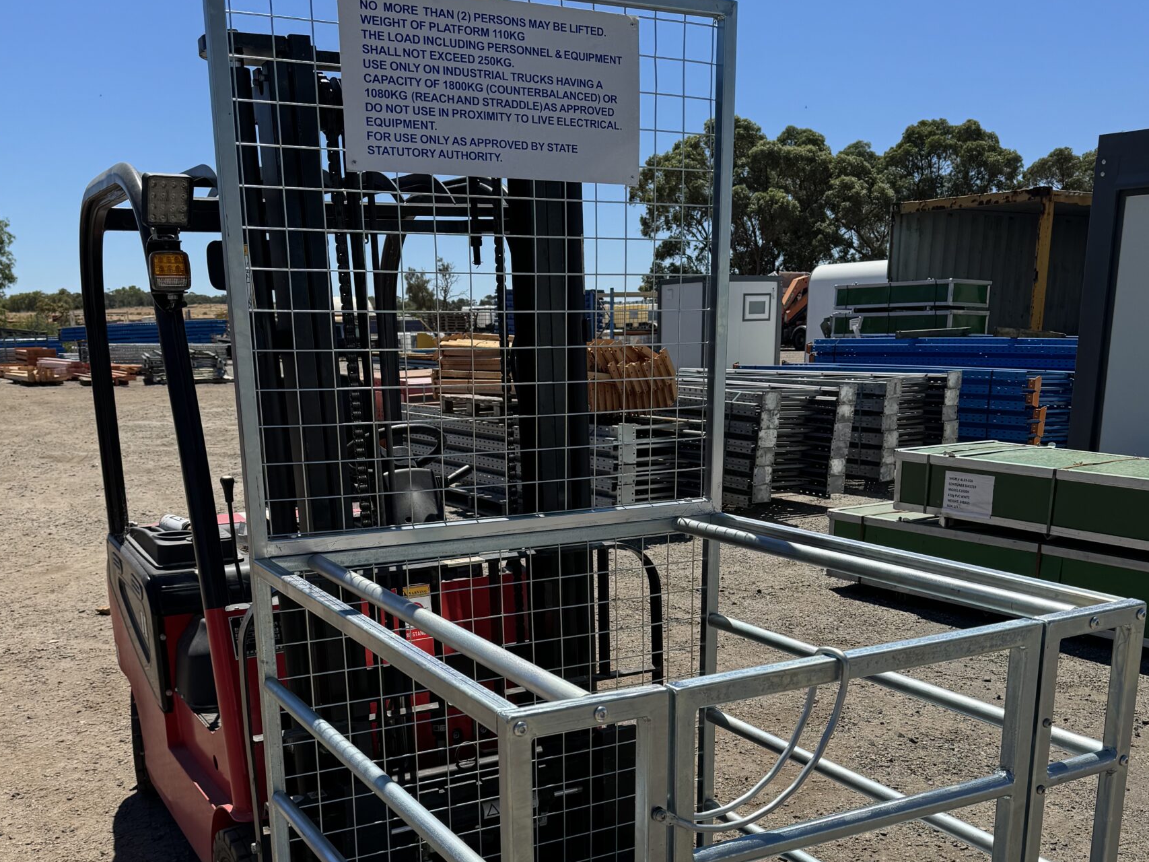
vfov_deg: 38.5
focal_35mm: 36
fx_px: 1195
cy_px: 660
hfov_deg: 51.3
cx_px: 551
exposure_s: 1/5814
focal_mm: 6.86
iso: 80
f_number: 1.78
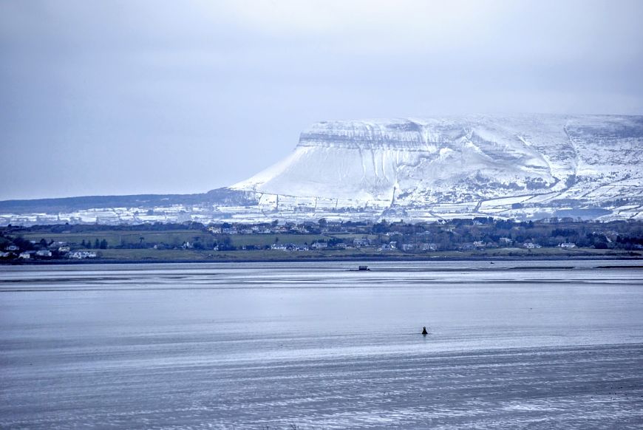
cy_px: 215
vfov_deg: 9.2
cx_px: 322
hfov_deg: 13.7
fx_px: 2682
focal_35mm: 150
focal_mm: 100
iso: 200
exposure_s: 1/400
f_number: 5
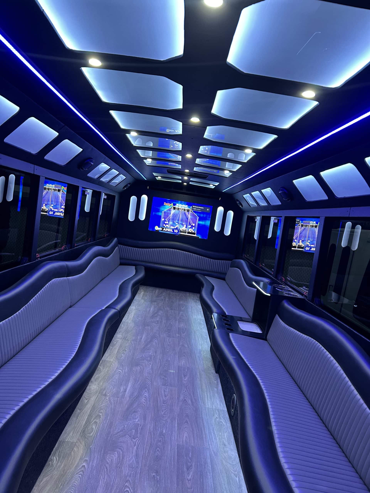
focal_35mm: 26
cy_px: 246
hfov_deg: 53.1
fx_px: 371
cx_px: 185
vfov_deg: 67.3
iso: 250
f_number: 1.5
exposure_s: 1/60
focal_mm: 5.7
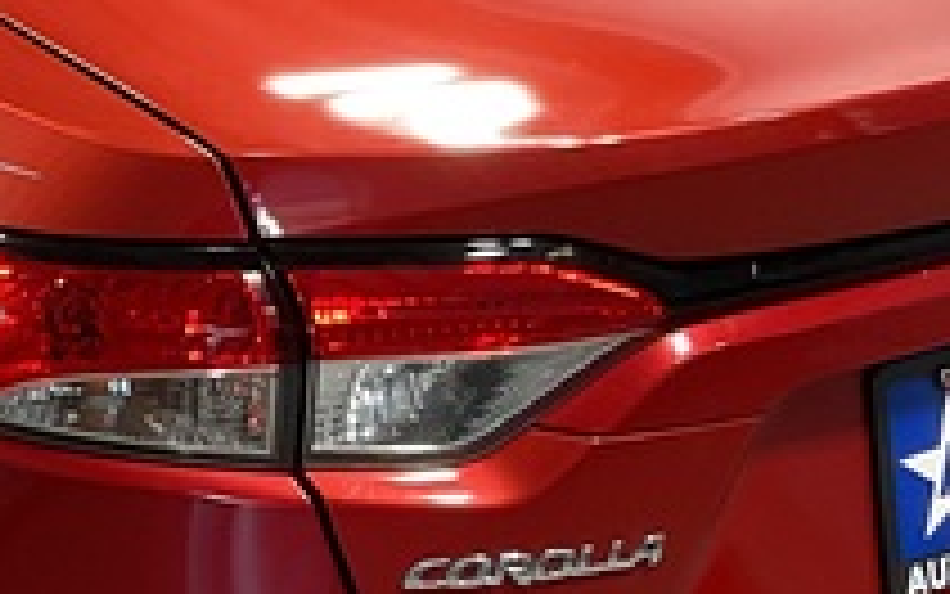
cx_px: -149
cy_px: 432
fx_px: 3626
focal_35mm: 140
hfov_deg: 14.5
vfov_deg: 9.4
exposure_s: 1/100
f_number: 1.8
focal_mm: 3
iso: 64
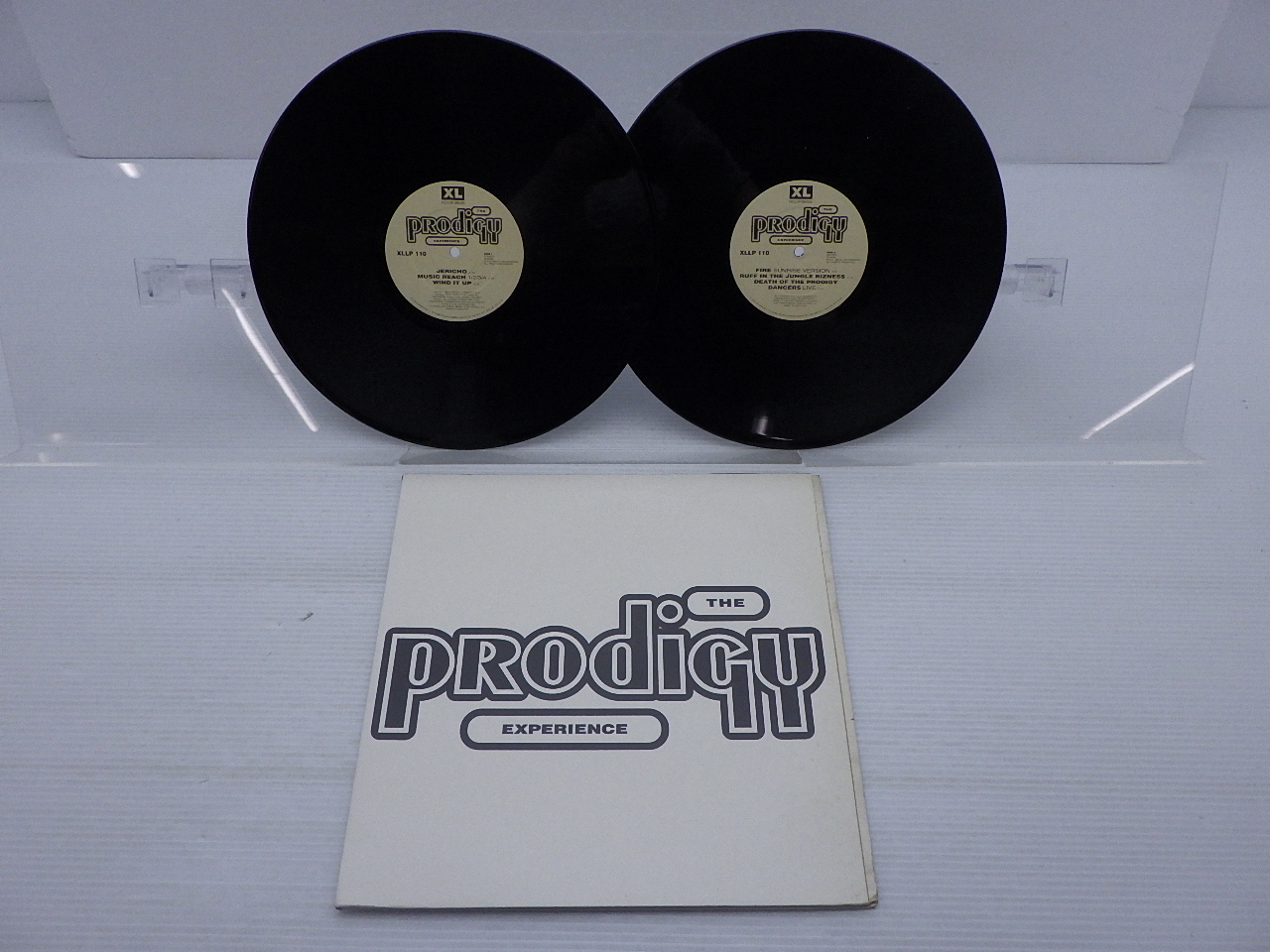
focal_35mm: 28
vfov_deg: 49.7
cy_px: 476
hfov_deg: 63.4
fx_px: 1027
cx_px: 635
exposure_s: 1/320
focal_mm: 5
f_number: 4.2
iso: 400
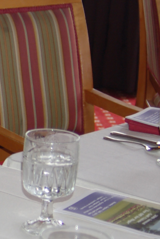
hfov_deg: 8.3
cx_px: -221
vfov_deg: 13.5
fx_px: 1012
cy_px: 108
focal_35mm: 152
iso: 200
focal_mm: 28
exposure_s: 1/60
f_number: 3.3
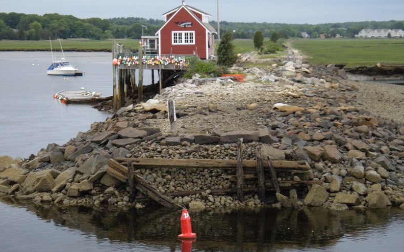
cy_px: 123
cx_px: 201
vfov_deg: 10.8
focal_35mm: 121
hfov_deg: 17.2
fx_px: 1332
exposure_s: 1/125
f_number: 5.4
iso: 400
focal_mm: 23.7
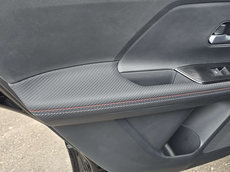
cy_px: 50
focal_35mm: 35
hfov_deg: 52.5
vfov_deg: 39.9
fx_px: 233
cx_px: 127
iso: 25
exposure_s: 1/180
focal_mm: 6.3
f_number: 1.7
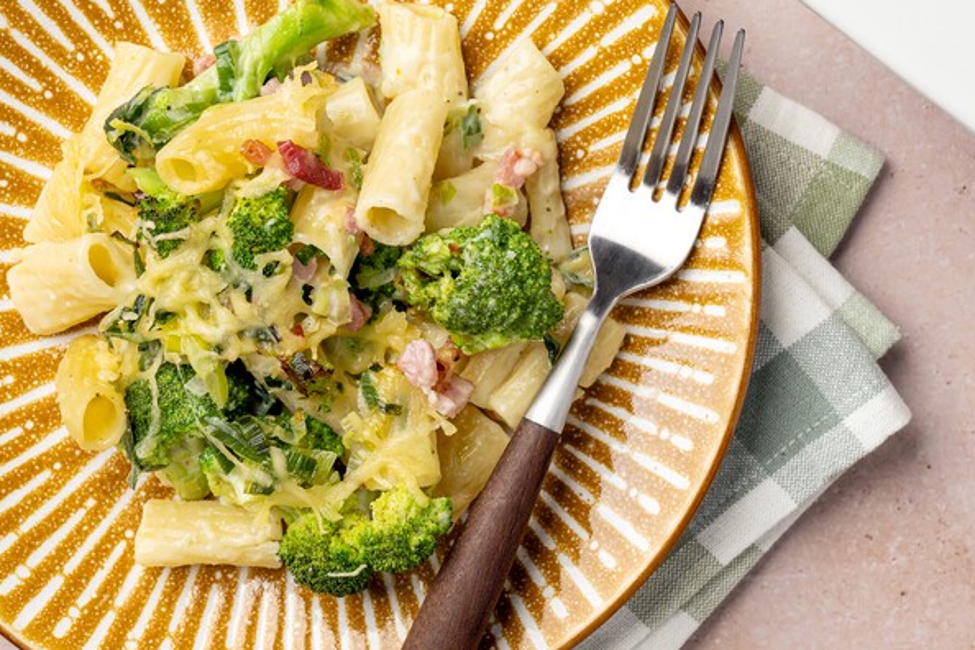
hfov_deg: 20.4
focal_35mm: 100
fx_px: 2708
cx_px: 502
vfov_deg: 13.7
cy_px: 288
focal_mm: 58
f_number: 8
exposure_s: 1/50
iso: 200
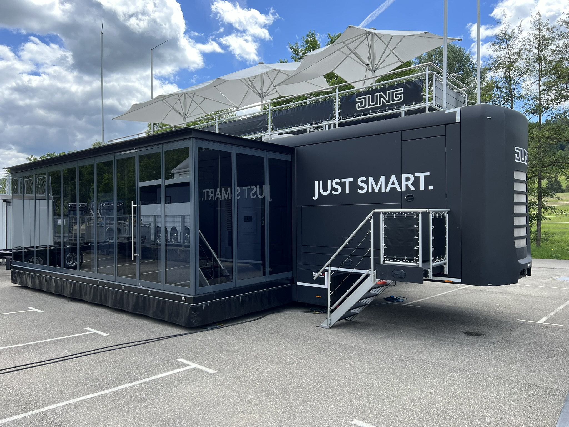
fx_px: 427
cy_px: 214
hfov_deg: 67.3
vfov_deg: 53.1
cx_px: 284
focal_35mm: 26
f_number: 1.5
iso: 50
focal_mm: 5.7
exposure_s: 1/1488
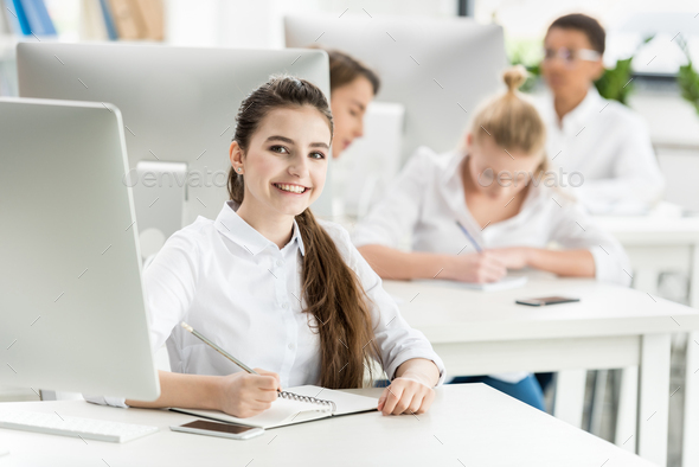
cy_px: 234
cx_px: 350
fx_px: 2622
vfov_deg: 10.2
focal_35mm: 135
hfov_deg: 15.2
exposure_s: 1/200
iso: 200
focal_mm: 135
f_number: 2.8
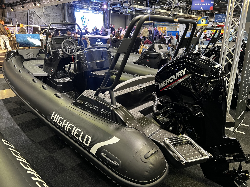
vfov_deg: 53.1
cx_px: 125
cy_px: 94
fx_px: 188
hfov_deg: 67.3
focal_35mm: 26
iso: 320
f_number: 1.5
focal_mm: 5.7
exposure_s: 1/50
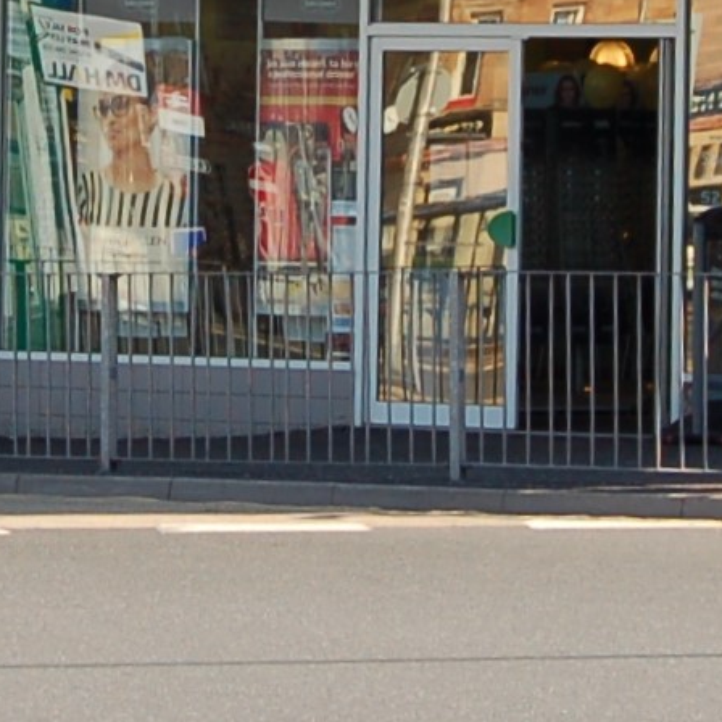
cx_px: 180
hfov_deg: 7.3
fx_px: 5687
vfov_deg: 7.2
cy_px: -123
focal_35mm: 241
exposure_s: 1/250
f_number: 8
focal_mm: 30
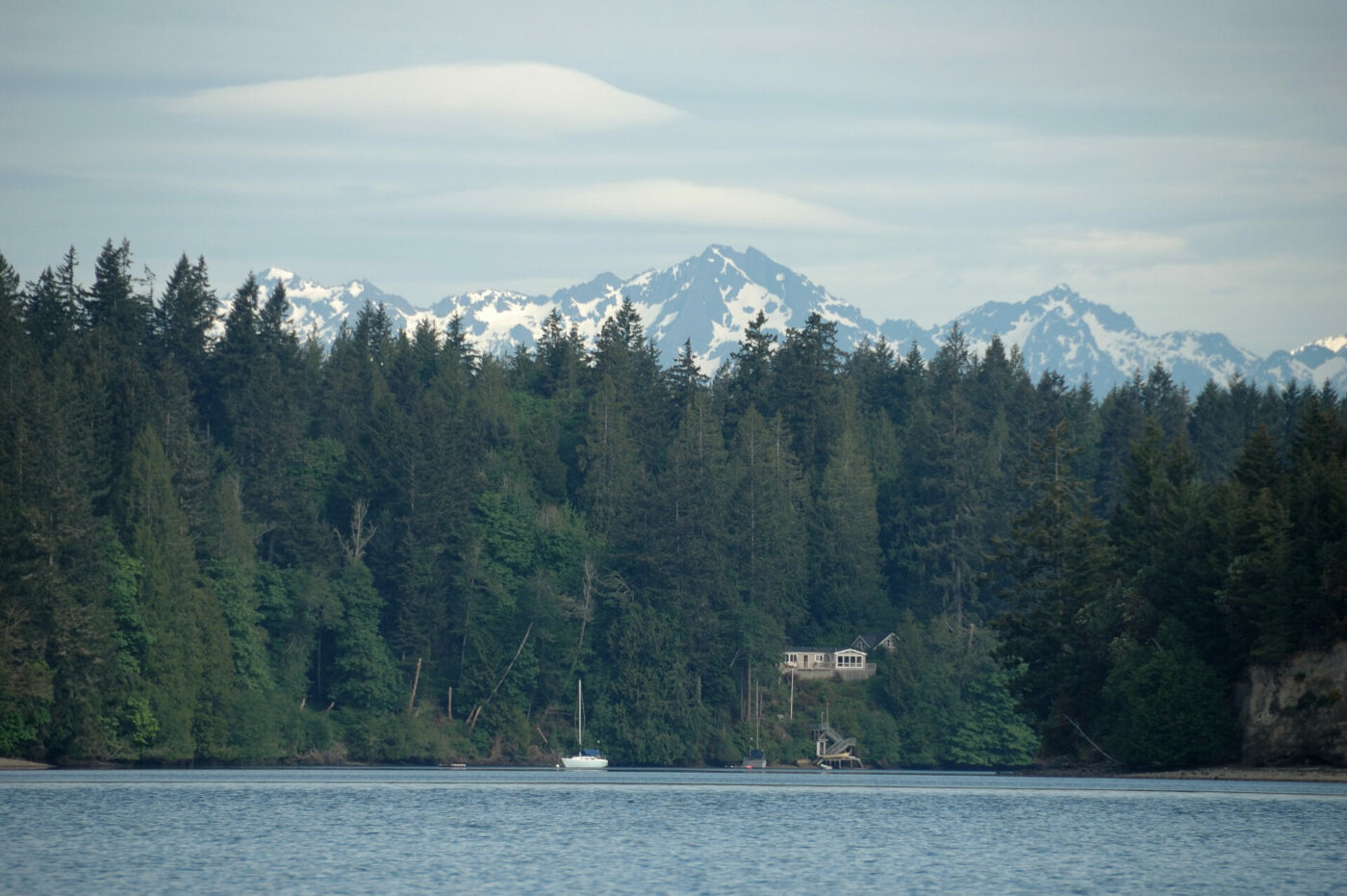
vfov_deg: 4.6
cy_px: 448
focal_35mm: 300
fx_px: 11215
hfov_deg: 6.9
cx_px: 674
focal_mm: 200
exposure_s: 1/640
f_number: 6.3
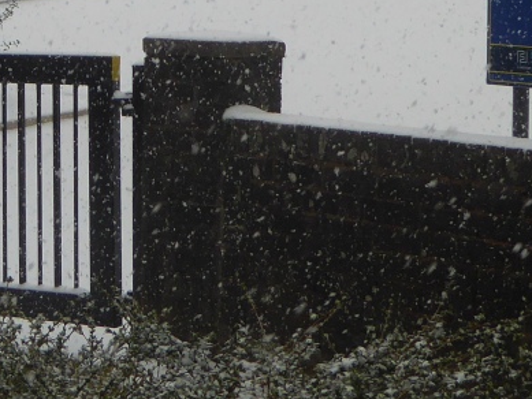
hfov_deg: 13.2
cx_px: 21
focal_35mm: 148
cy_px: -115
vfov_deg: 9.8
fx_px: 2275
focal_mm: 6.3
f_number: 3.7
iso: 100
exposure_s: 1/400
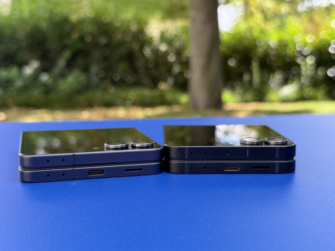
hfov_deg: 39.7
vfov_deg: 30.3
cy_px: 126
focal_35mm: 48
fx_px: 465
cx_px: 168
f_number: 1.78
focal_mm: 6.76
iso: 64
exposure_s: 1/458
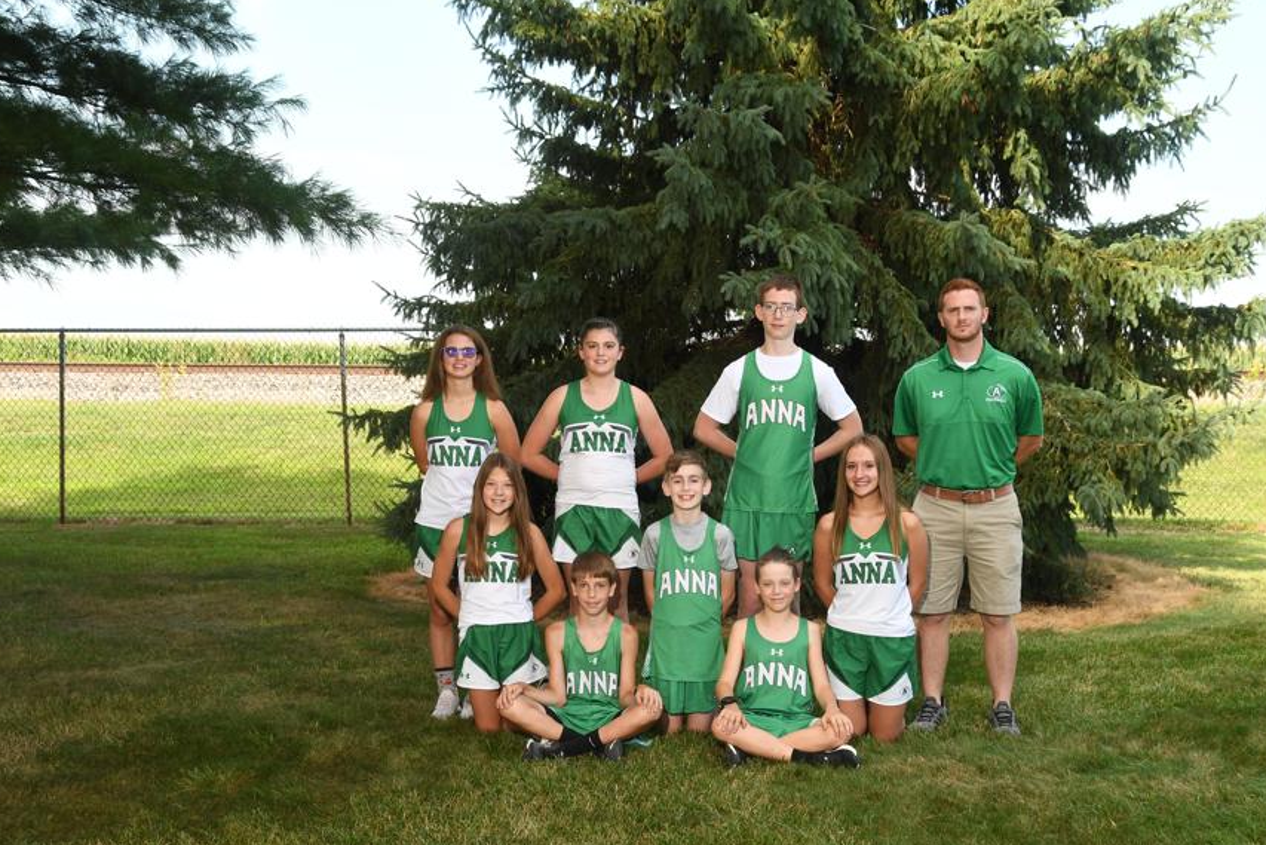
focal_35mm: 48
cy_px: 503
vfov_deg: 28.0
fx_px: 1688
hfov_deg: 41.1
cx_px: 689
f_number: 8
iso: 125
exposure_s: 1/60
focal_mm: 27
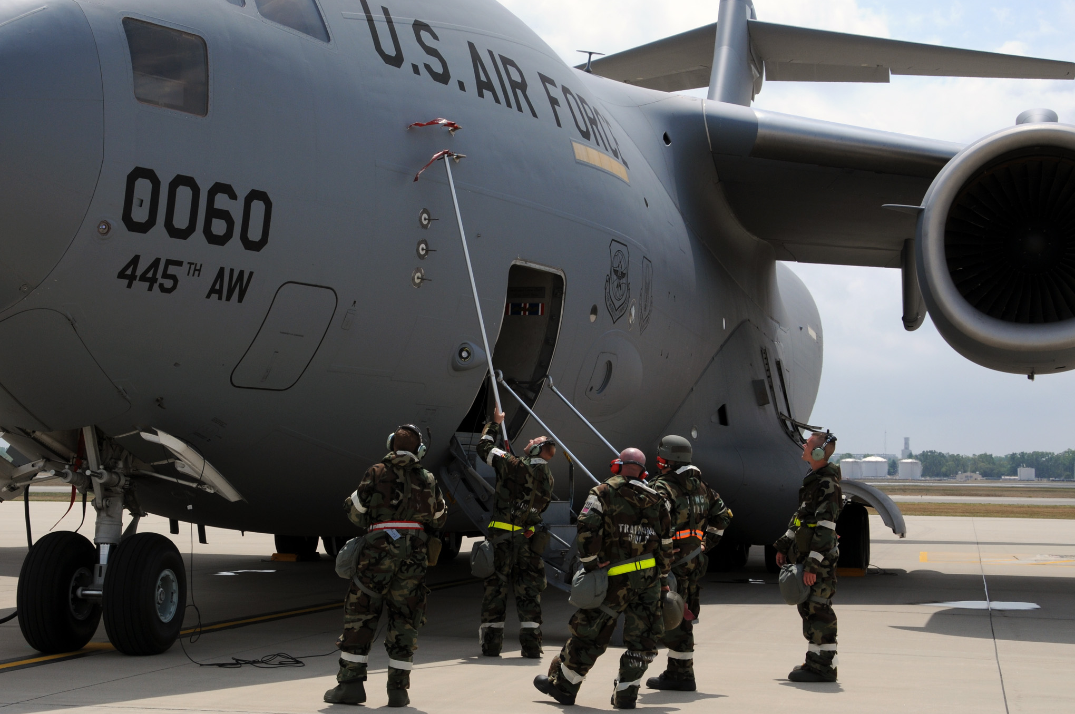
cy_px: 368
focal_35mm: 60
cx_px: 447
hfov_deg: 33.4
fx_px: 1790
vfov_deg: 22.6
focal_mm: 34
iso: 200
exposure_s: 1/500
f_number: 11
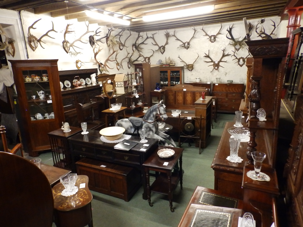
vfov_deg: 61.1
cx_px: 152
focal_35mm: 22
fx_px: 193
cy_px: 114
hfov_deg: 76.4
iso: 800
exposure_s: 1/13
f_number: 3.4
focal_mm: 4
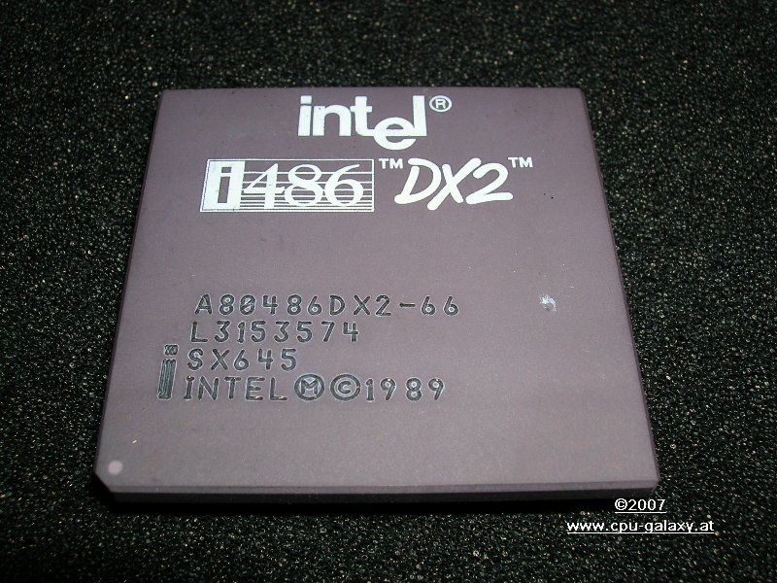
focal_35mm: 38
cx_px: 388
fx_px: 853
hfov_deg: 49.0
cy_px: 292
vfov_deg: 37.7
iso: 50
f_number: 5
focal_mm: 6.4
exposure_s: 1/60.1
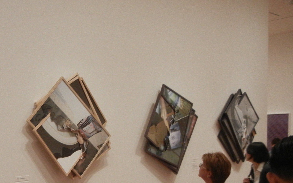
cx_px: 51
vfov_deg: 23.8
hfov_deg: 36.6
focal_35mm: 53
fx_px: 423
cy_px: 162
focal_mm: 5.4
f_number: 3.5
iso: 400
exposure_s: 1/26.6
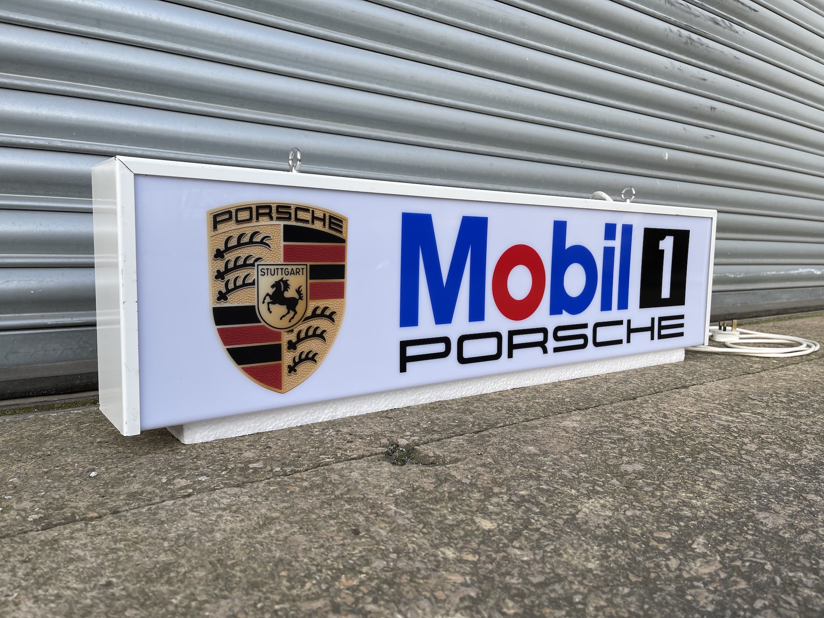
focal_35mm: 26
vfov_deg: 53.1
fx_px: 619
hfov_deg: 67.3
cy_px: 309
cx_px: 412
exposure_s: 1/507
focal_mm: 5.1
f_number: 1.6
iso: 32
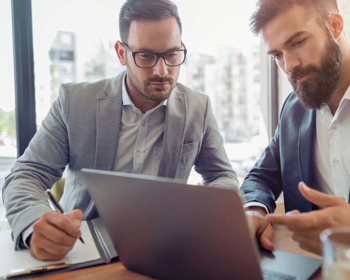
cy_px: 134
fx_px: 352
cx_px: 207
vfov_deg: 43.4
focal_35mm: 34
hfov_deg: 52.5
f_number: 1.8
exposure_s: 1/320
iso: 200
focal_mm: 24
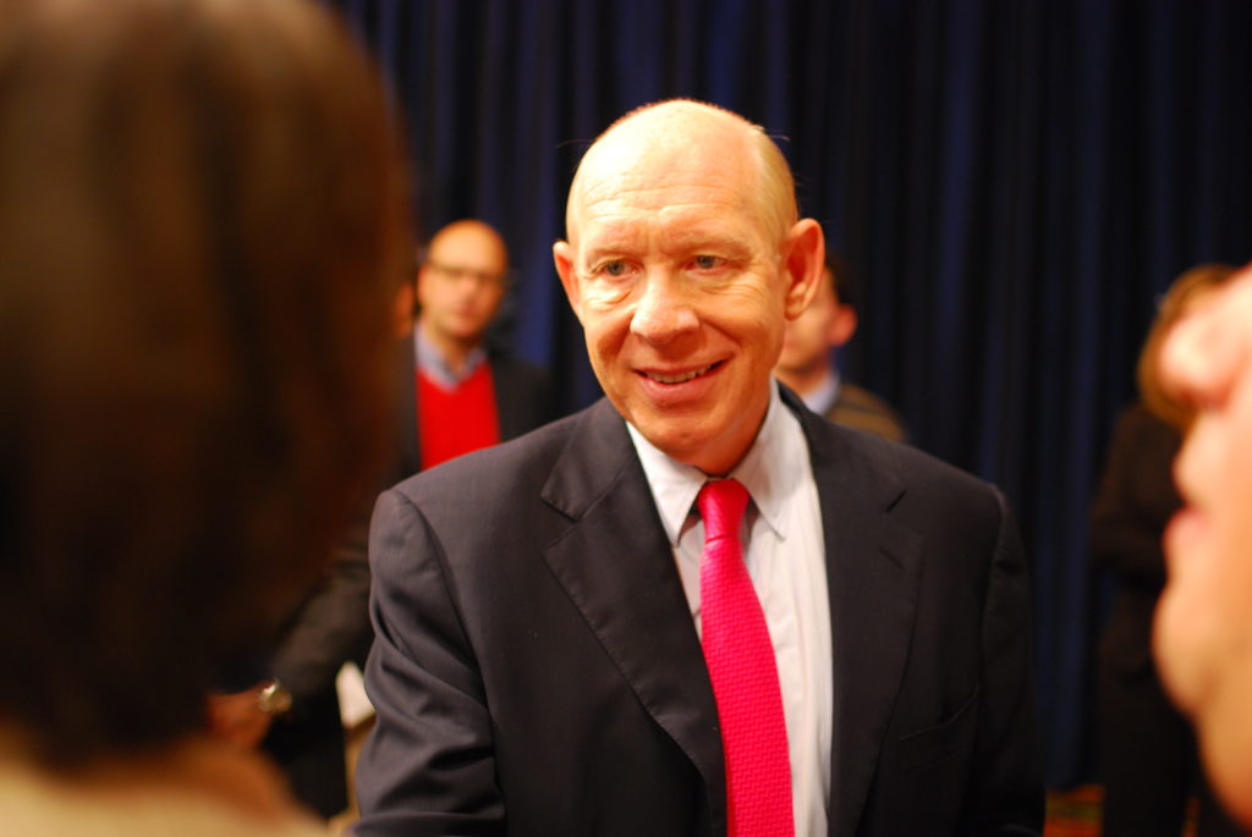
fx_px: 1828
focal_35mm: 52
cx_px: 626
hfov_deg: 37.8
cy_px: 418
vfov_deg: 25.8
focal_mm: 35
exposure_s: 1/40
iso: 400
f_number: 1.8
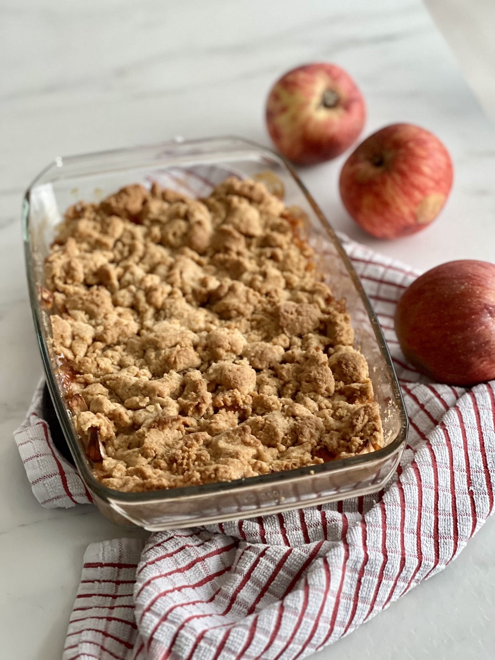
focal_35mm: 77
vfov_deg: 25.3
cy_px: 330
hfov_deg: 19.1
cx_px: 248
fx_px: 1468
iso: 400
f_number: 2.8
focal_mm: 9
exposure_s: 1/33
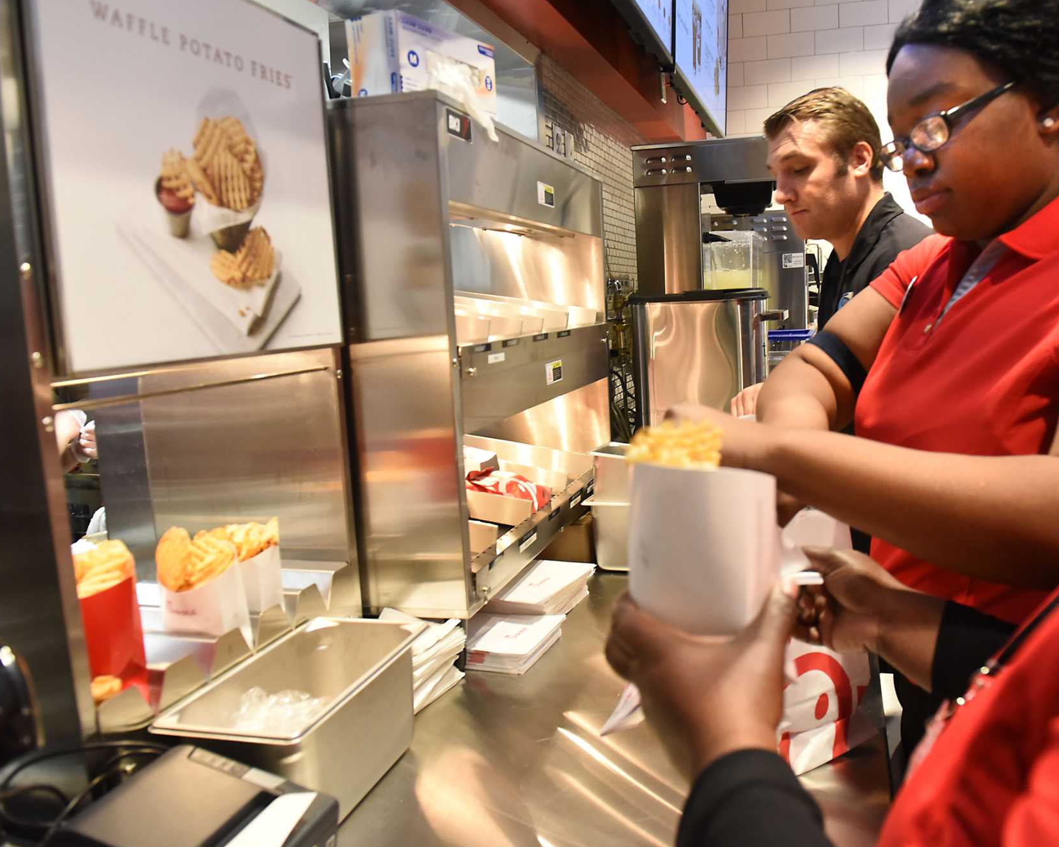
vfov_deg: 51.5
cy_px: 416
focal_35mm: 28
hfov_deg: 61.9
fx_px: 877
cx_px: 610
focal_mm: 24
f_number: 4.5
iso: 4000
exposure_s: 1/160
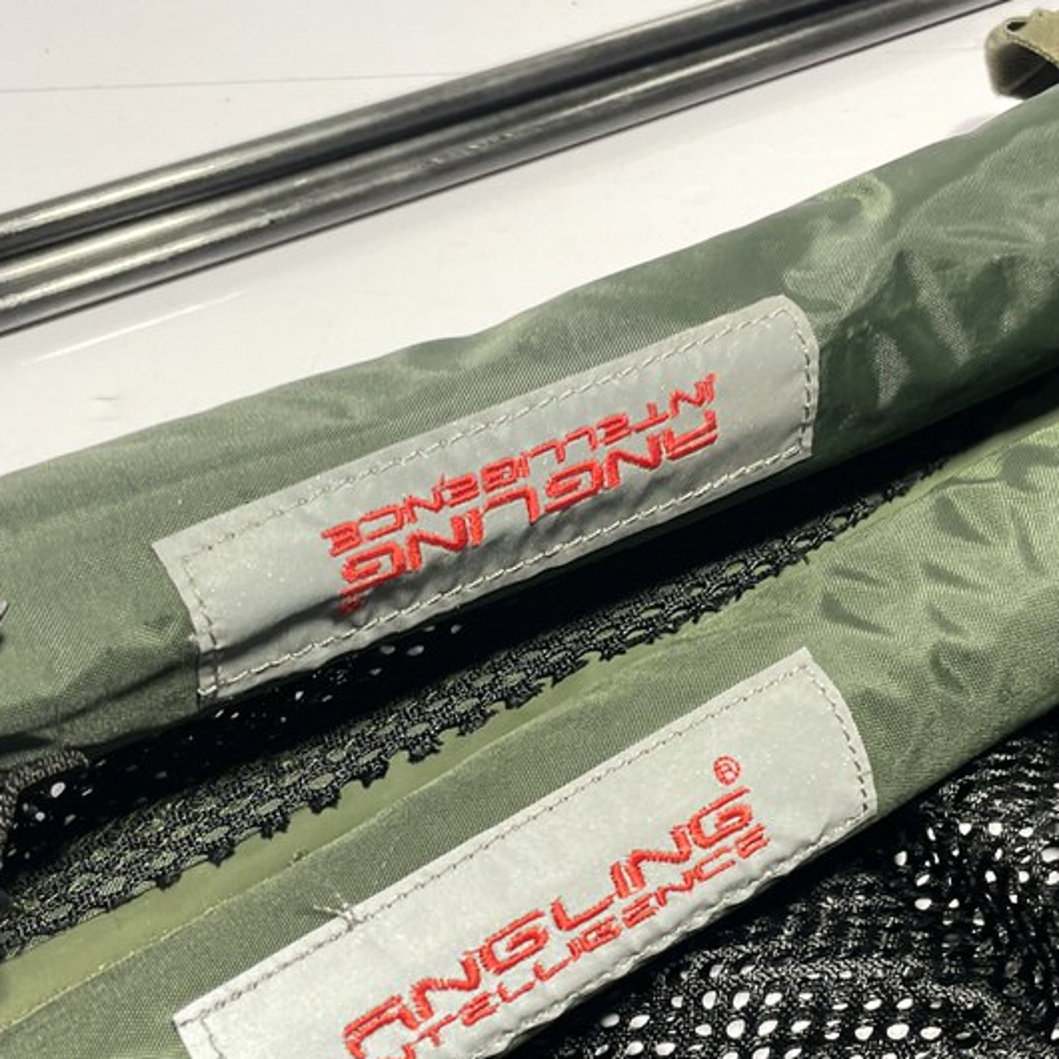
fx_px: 1800
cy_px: 625
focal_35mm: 52
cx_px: 533
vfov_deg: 32.7
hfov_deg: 32.8
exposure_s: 1/100
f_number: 1.6
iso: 40
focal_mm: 4.2
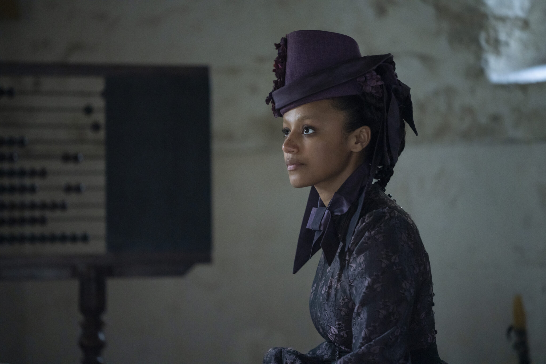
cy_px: 182
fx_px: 3034
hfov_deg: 10.3
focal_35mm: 200
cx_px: 273
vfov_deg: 6.9
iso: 4000
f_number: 2.8
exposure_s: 1/400
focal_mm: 200
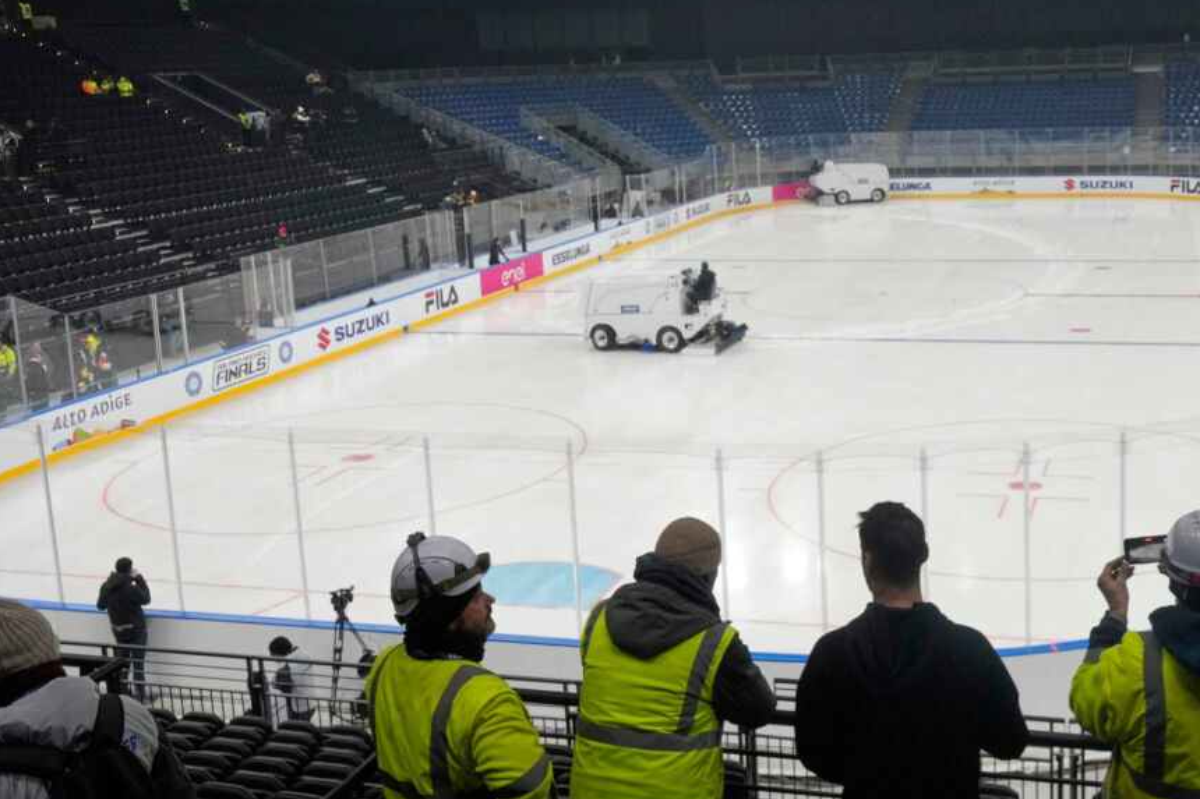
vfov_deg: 32.4
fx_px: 1366
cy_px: 270
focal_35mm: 41
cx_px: 824
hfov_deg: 46.5
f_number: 9
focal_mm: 20
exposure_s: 1/200
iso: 1600
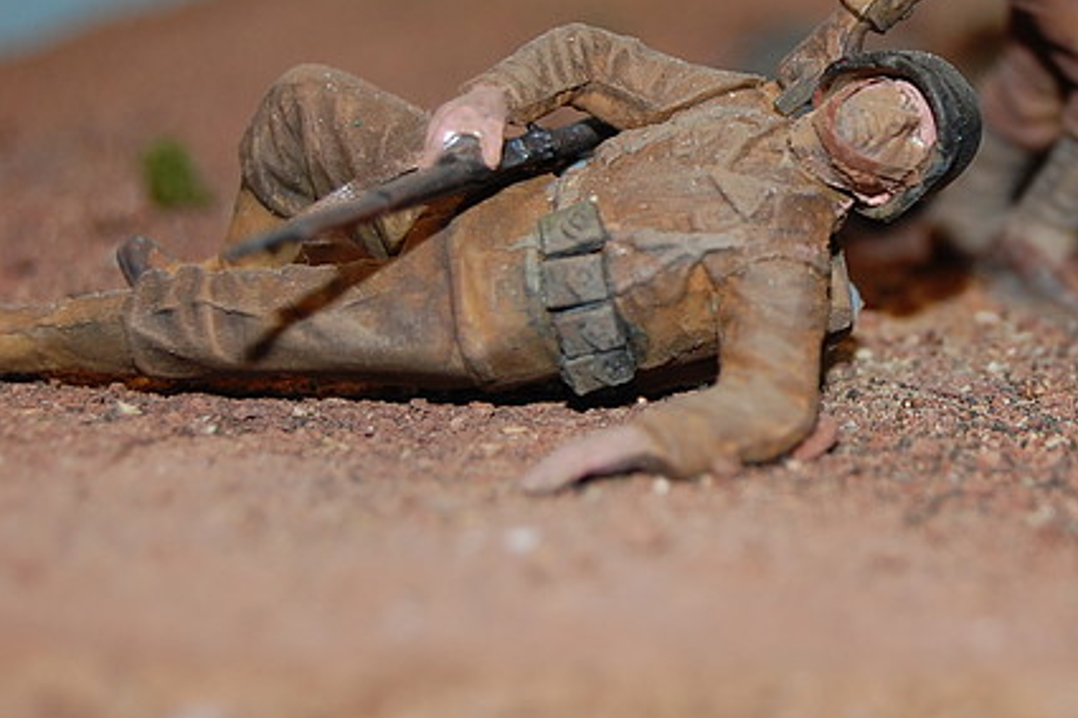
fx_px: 4638
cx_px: 1011
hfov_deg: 13.1
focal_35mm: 155
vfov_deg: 8.8
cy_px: 156
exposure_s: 1/125
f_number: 5.6
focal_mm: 55
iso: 200
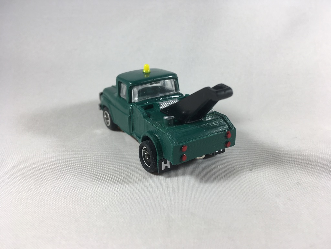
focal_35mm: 29
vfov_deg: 48.2
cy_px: 124
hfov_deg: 61.7
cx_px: 166
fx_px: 277
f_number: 2.2
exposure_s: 1/120
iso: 25
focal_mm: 4.15
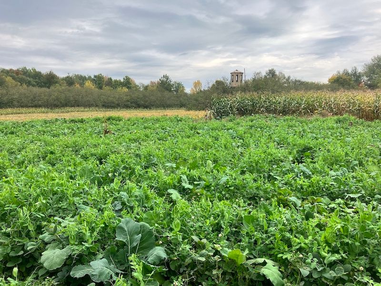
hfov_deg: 63.4
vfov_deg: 49.7
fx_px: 308
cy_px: 143
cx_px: 190
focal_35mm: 28
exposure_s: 1/1185
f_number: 1.8
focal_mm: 3.99
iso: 32
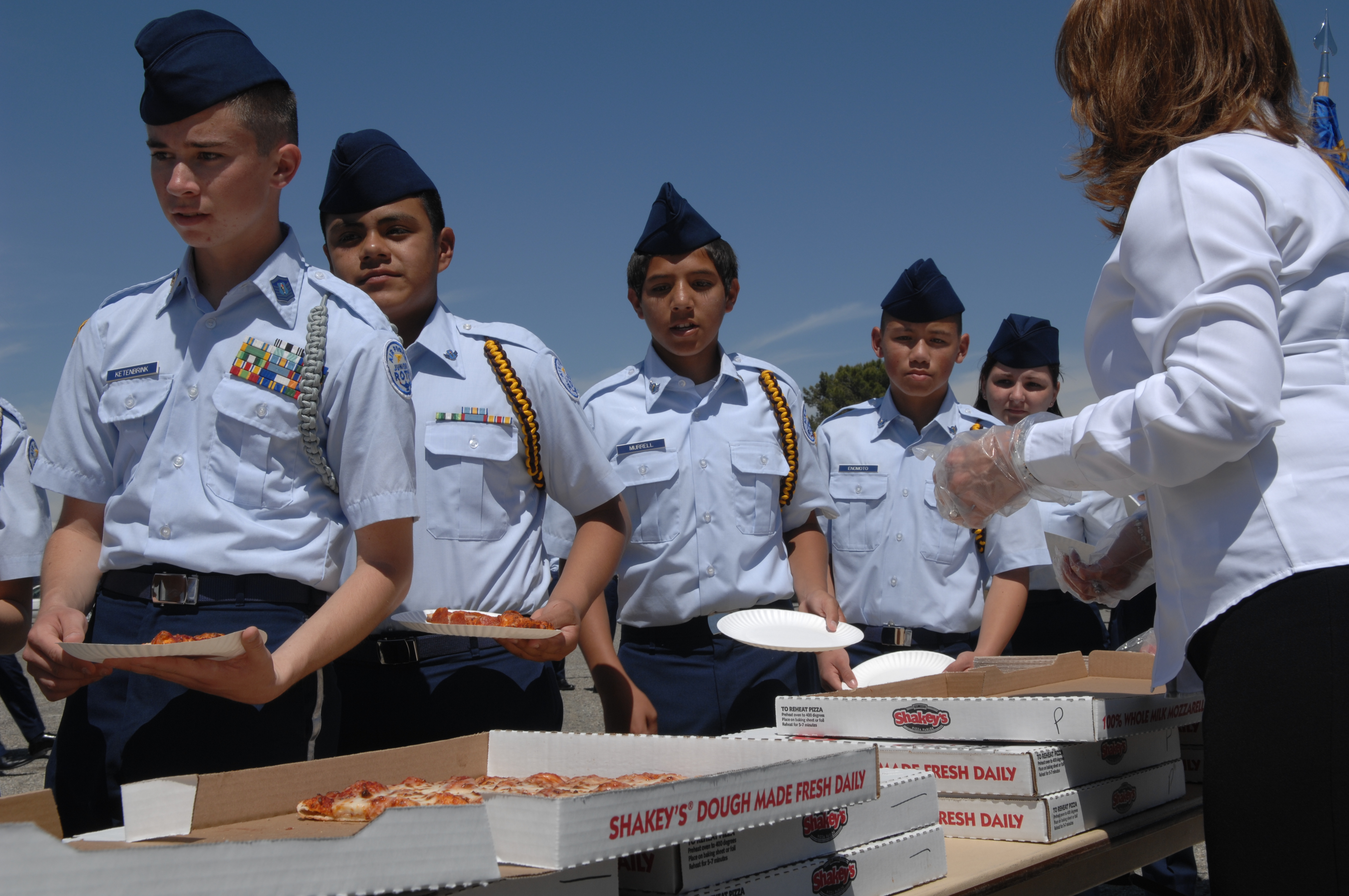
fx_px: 1684
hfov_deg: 43.7
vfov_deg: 29.8
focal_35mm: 45
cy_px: 448
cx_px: 674
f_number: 11
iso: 100
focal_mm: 30
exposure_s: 1/200
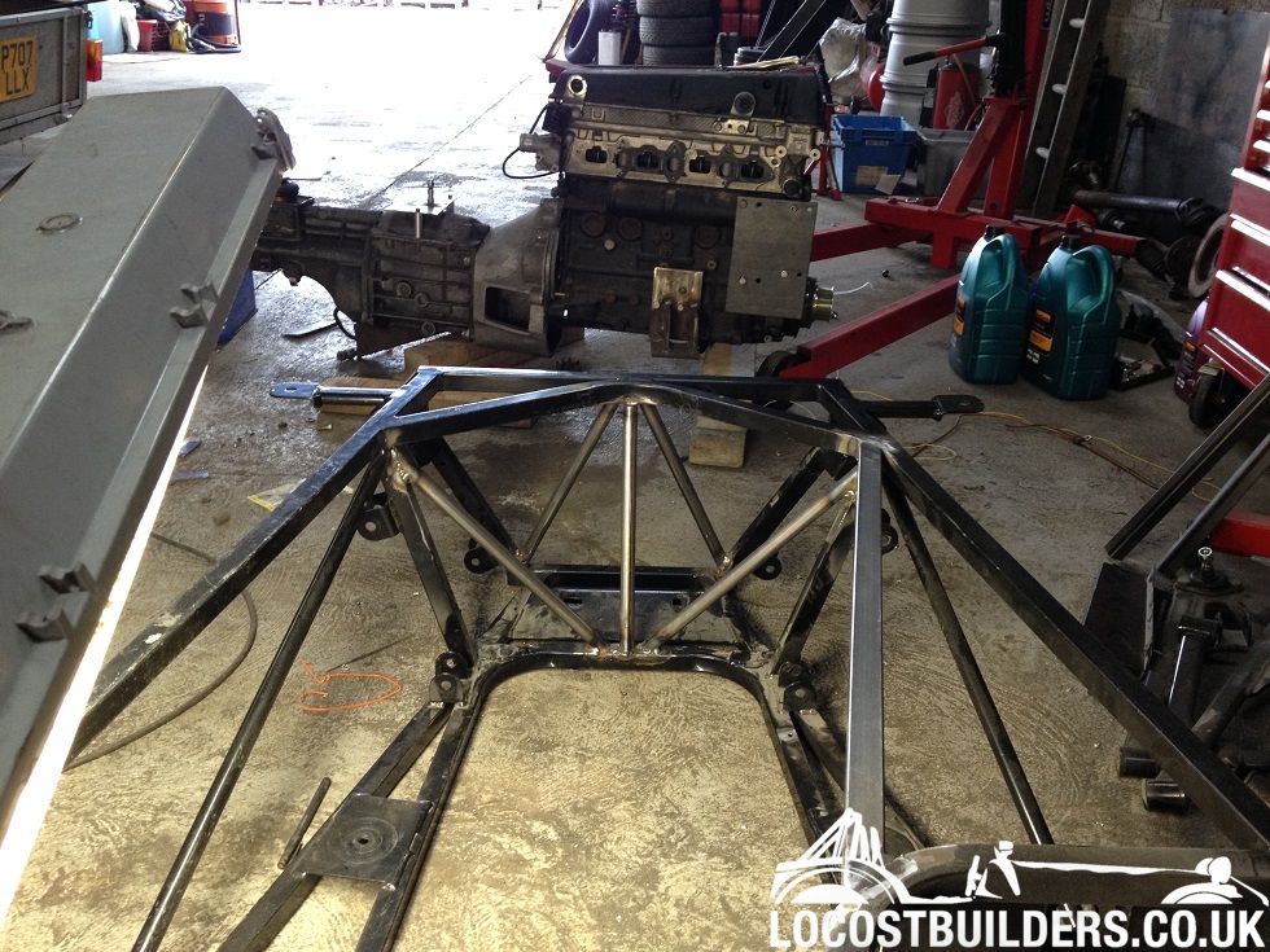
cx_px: 635
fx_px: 1284
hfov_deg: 52.6
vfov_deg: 40.7
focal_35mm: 35
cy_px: 476
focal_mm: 4.28
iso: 125
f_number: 2.4
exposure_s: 1/20
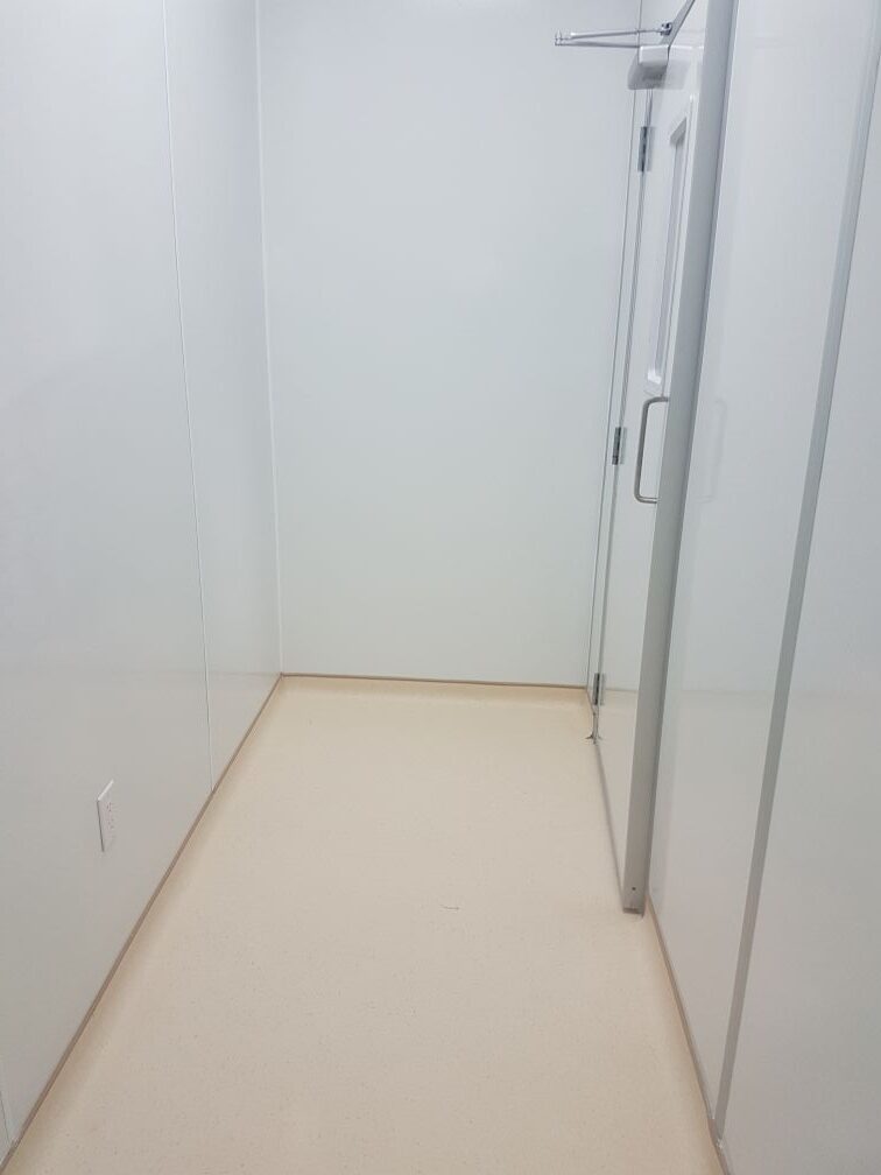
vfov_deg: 67.3
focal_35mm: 26
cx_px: 440
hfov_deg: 53.1
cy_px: 588
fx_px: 882
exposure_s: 1/60
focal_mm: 4.2
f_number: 1.7
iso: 64
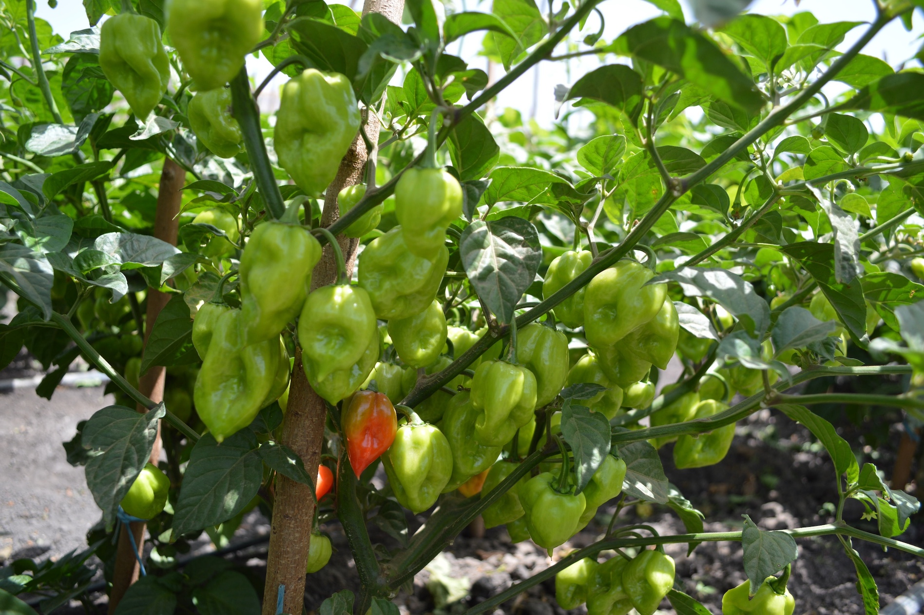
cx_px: 462
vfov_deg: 47.9
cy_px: 308
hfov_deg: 67.4
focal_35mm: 27
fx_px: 692
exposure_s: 1/250
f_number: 3.5
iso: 100
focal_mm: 18
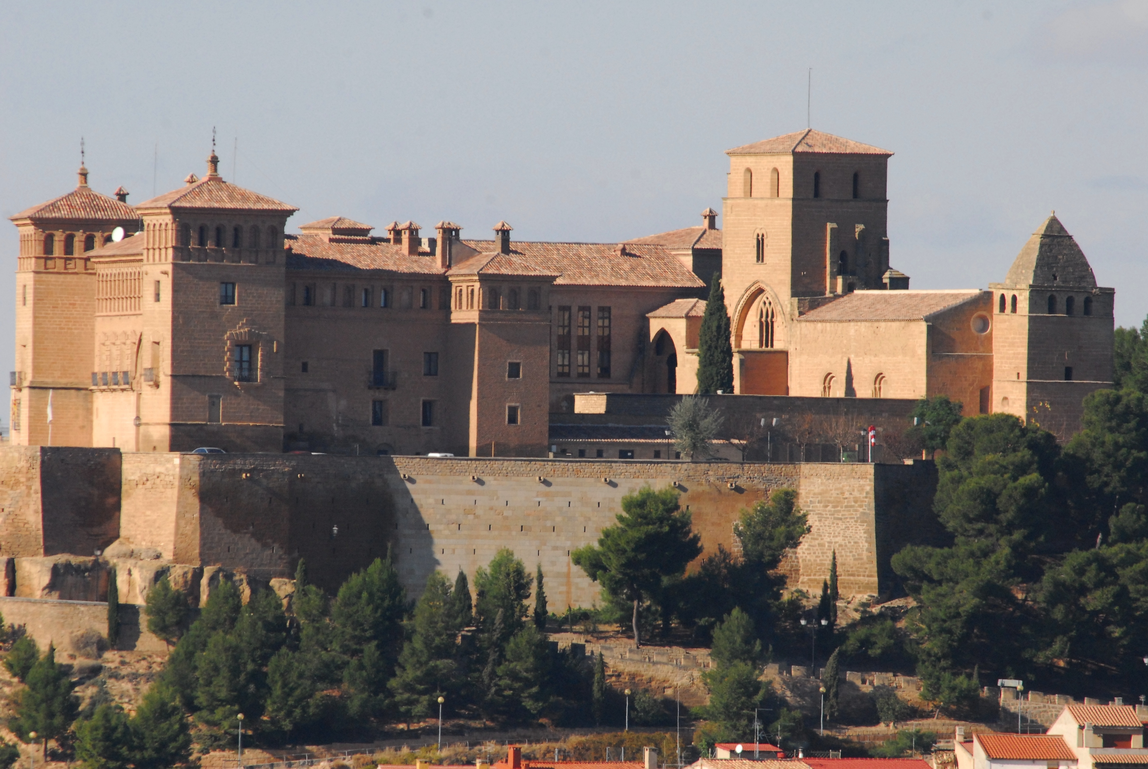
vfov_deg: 2.0
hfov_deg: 3.0
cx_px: 574
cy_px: 384
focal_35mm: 690
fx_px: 22030
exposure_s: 1/1000
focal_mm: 460
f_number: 16
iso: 1000
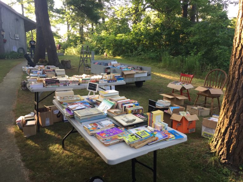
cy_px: 91
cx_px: 122
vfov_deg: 48.2
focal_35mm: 29
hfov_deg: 61.7
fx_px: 204
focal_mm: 4.15
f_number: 2.2
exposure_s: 1/60
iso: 32
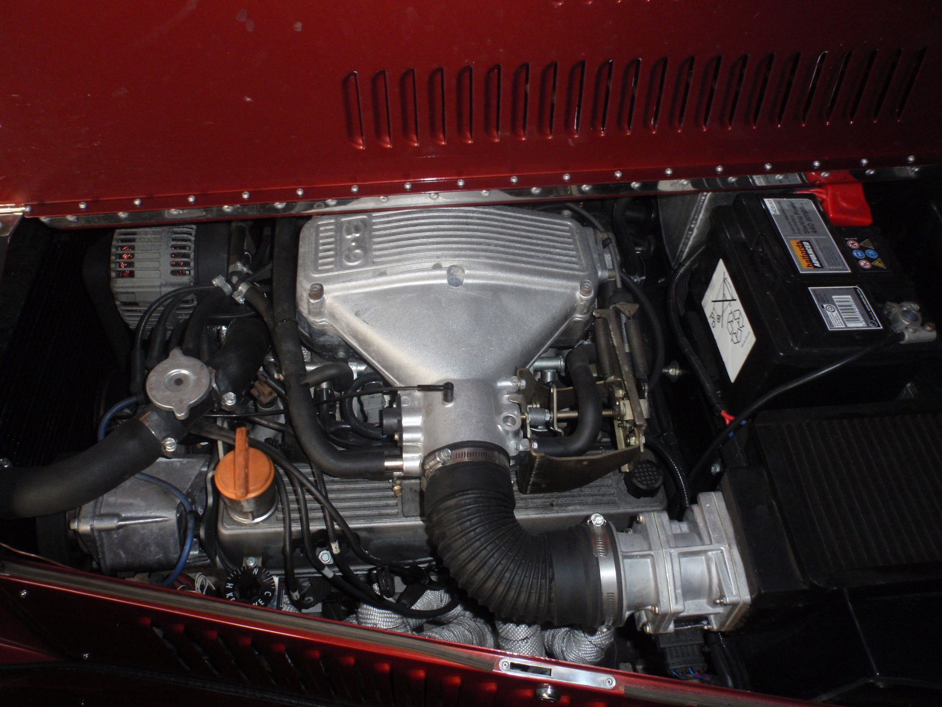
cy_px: 354
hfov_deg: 63.4
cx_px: 471
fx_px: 762
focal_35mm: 28
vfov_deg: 49.7
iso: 250
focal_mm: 5
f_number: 8
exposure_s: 1/60
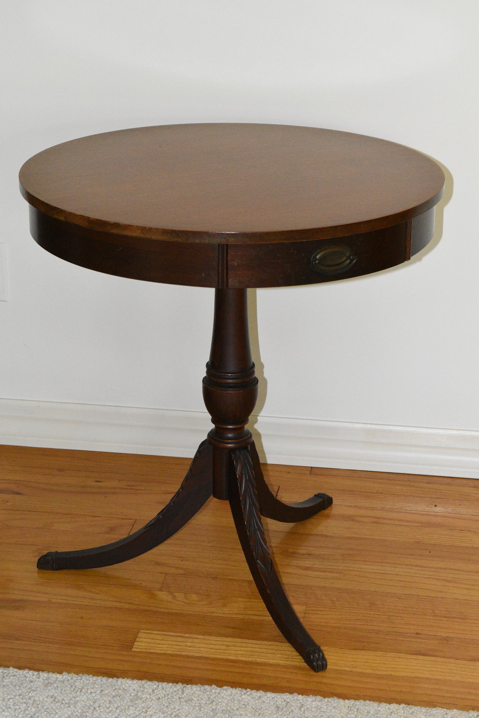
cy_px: 359
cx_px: 240
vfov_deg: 26.0
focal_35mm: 78
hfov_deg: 17.5
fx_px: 1557
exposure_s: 1/60
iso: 4000
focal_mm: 52
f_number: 8
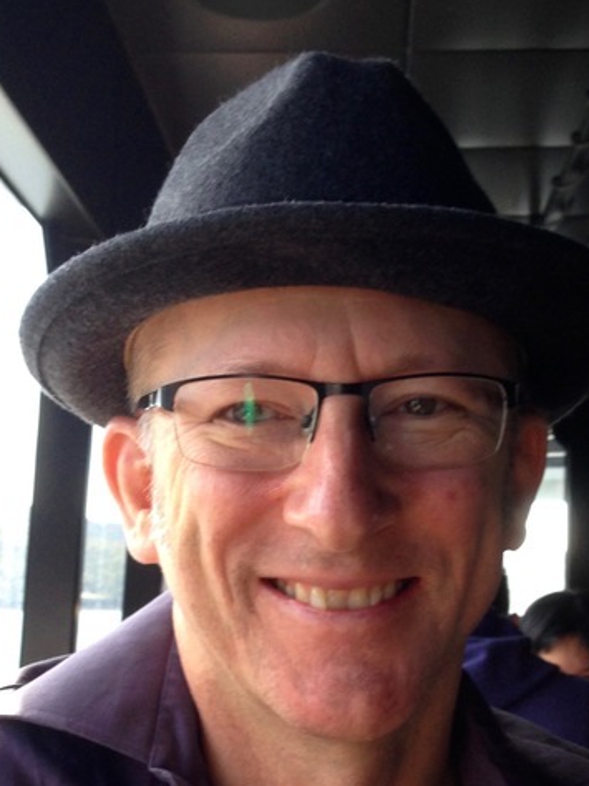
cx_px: 319
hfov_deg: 22.6
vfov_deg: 28.8
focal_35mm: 65
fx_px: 1476
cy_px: 686
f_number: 2.4
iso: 50
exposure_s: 1/40
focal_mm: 4.12
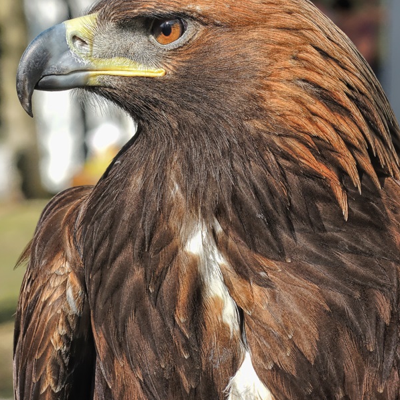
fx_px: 3098
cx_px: 200
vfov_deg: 7.4
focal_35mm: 237
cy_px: 149
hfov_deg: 7.4
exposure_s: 1/125
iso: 80
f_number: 4
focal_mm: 42.8
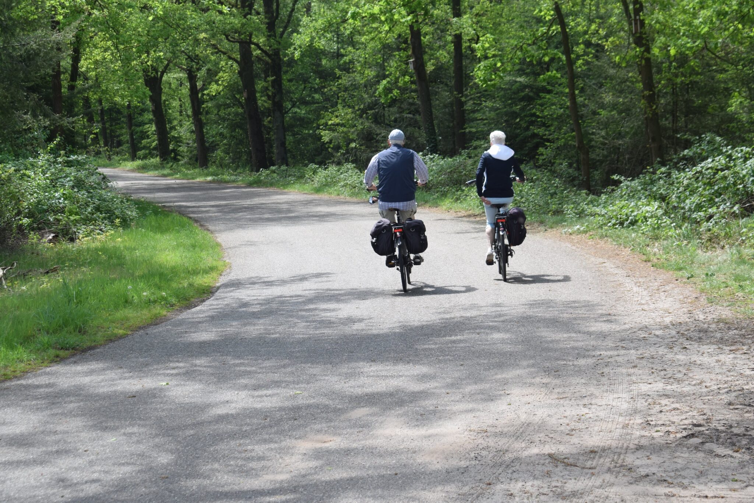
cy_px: 252
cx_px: 377
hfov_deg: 24.6
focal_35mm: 82
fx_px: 1728
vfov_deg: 16.6
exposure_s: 1/250
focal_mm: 55
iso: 360
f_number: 8
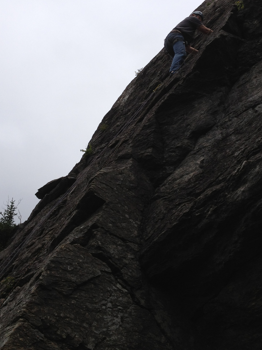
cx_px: 125
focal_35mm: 50
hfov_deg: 29.1
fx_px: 505
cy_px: 120
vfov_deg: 37.8
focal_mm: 4.28
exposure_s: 1/2304
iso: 64
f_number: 2.4
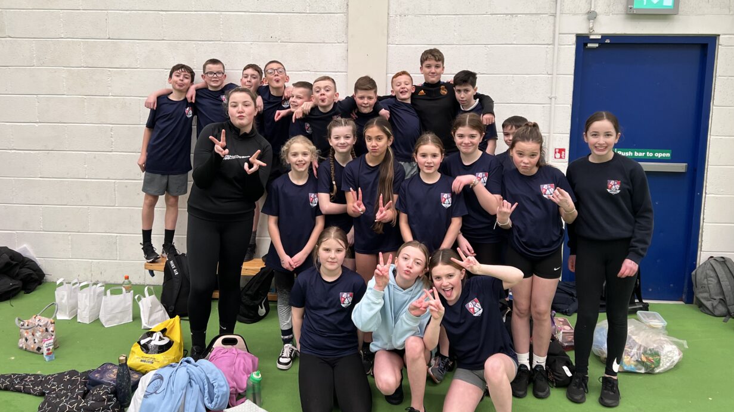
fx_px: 564
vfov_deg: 40.0
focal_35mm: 29
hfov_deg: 66.1
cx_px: 361
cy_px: 163
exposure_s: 1/100
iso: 125
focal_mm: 5.7
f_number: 1.5
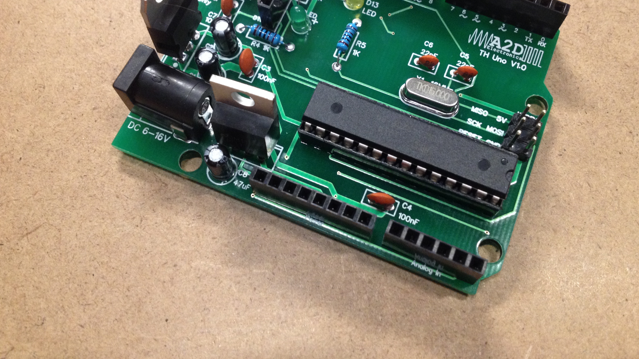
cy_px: 110
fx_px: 678
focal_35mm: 40
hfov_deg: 50.5
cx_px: 332
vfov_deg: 29.4
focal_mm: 4.28
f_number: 2.4
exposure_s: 1/20
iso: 200
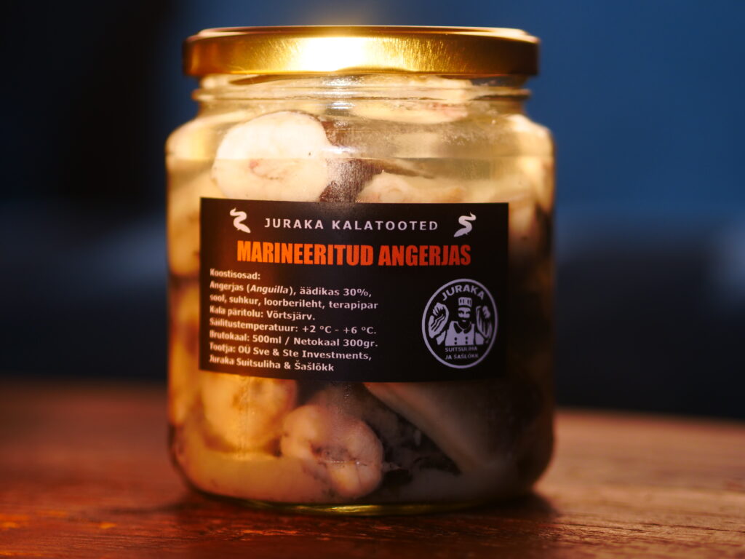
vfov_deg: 16.4
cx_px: 372
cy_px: 280
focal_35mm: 90
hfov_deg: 21.8
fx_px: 1937
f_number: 1.8
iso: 200
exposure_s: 1/800
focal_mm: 45
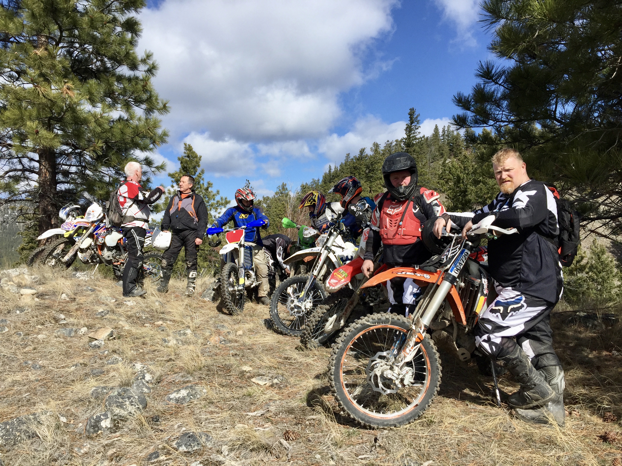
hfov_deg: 61.7
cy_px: 233
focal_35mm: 29
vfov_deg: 48.2
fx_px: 521
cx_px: 311
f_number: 2.2
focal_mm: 4.15
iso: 32
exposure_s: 1/2639
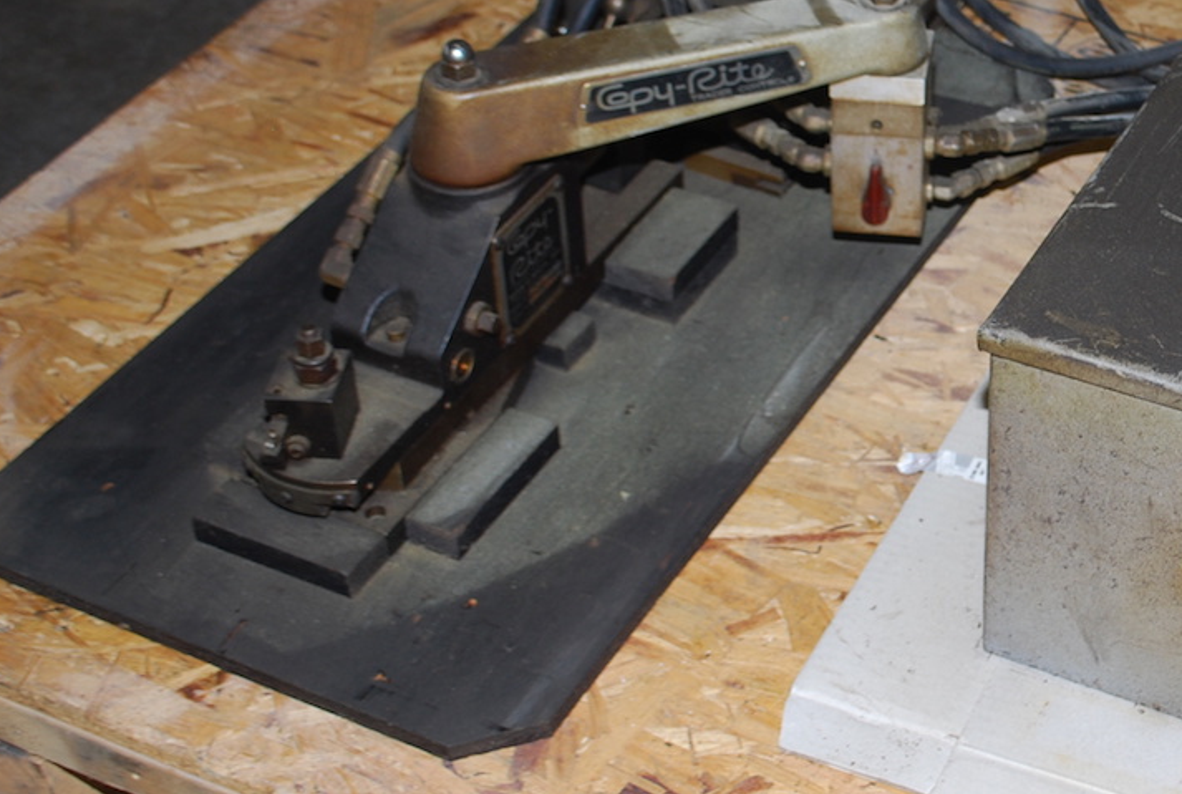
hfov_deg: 27.9
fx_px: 2304
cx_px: 1010
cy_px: 273
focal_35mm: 70
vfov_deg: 19.5
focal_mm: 26
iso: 200
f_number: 4.5
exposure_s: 1/60
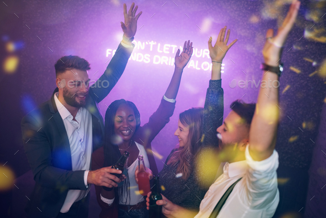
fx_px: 326
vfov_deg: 36.9
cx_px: 167
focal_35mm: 36
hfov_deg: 53.1
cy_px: 110
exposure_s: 1/125
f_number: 1.8
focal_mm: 35
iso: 640
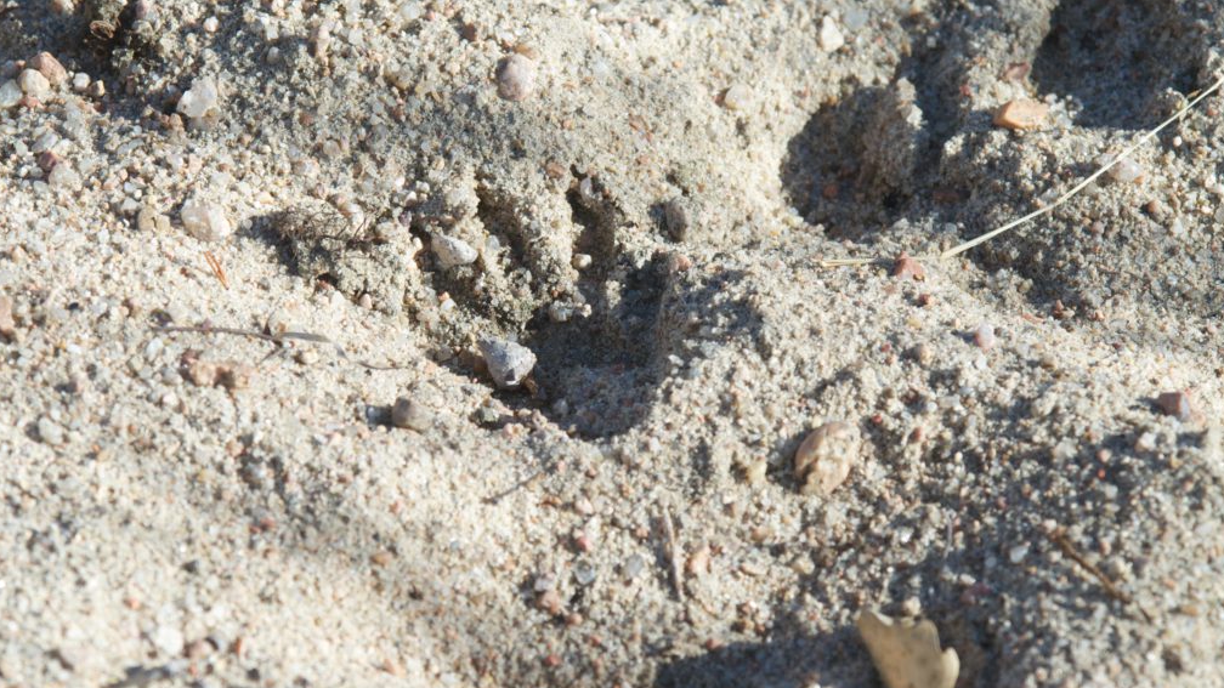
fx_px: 10111
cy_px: 298
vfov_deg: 3.9
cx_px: 610
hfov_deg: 6.9
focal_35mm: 312
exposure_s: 1/750
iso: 500
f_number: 7.1
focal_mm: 195
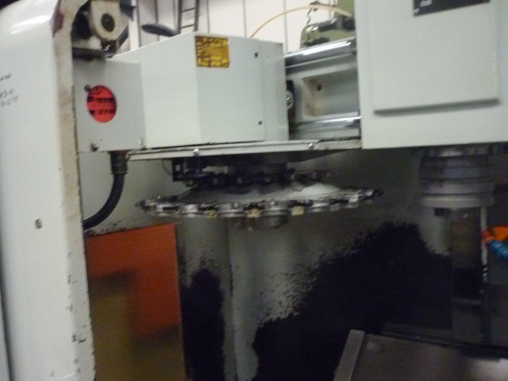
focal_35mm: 37
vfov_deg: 38.6
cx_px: 234
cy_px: 204
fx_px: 543
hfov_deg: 50.1
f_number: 2.8
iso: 800
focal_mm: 5.5
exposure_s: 1/15
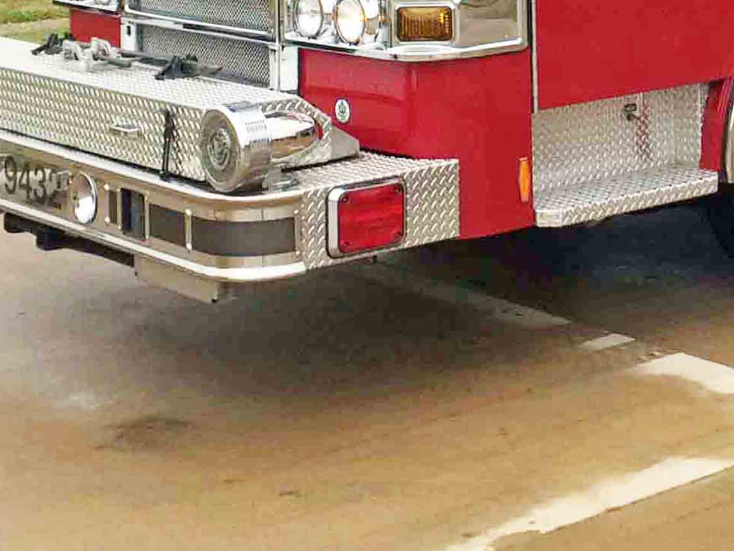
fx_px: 1739
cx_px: 807
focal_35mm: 82
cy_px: -214
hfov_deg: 22.5
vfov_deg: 16.7
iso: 32
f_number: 2.2
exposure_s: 1/1953
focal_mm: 4.15
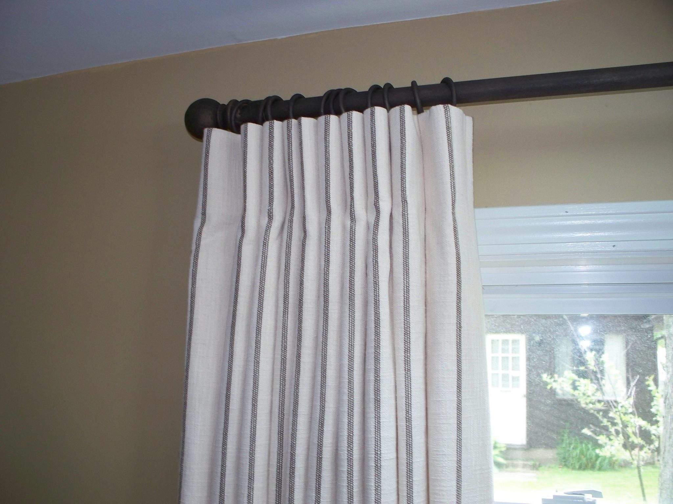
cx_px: 336
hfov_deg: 51.4
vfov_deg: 39.7
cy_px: 252
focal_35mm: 36
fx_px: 700
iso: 200
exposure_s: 1/30
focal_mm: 7.54
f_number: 2.8
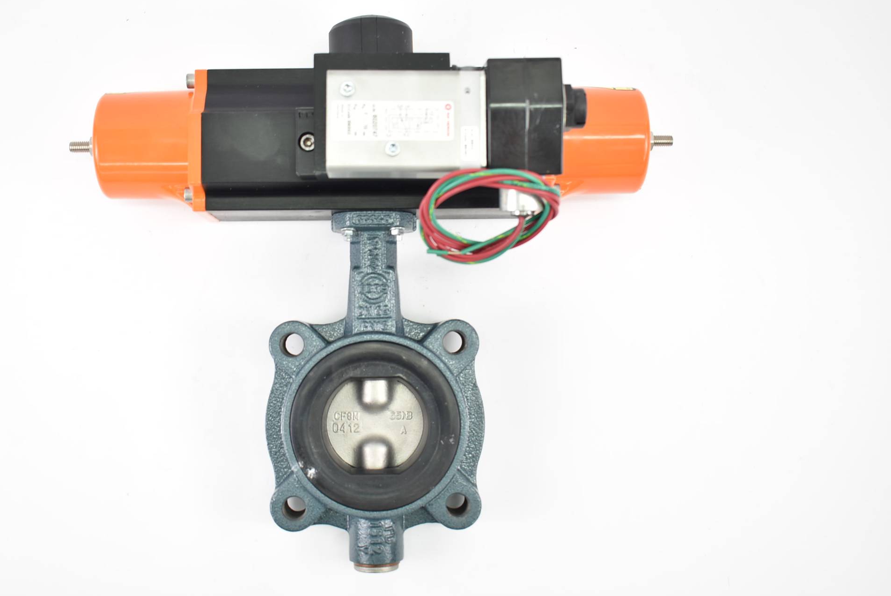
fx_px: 1054
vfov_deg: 31.5
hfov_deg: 45.7
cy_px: 280
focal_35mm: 43
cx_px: 393
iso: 100
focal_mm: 25
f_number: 4
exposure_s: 1/25
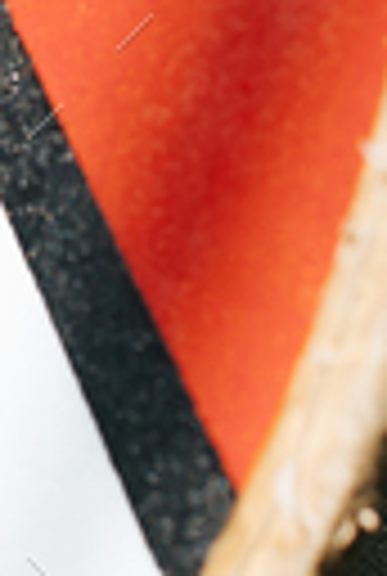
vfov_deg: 8.8
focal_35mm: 230
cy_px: -117
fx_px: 3689
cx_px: -202
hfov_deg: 5.9
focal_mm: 50
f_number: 3.5
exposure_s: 1/250
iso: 200
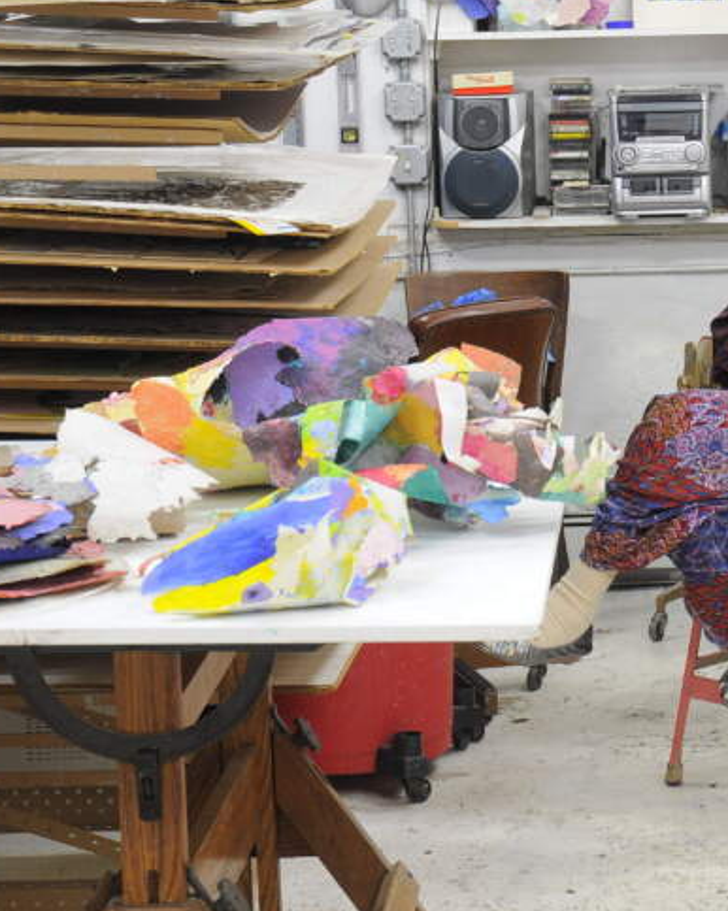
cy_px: 289
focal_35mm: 102
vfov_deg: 18.8
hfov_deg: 14.8
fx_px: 2748
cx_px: 768
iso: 400
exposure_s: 1/20
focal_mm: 35
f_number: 5.6
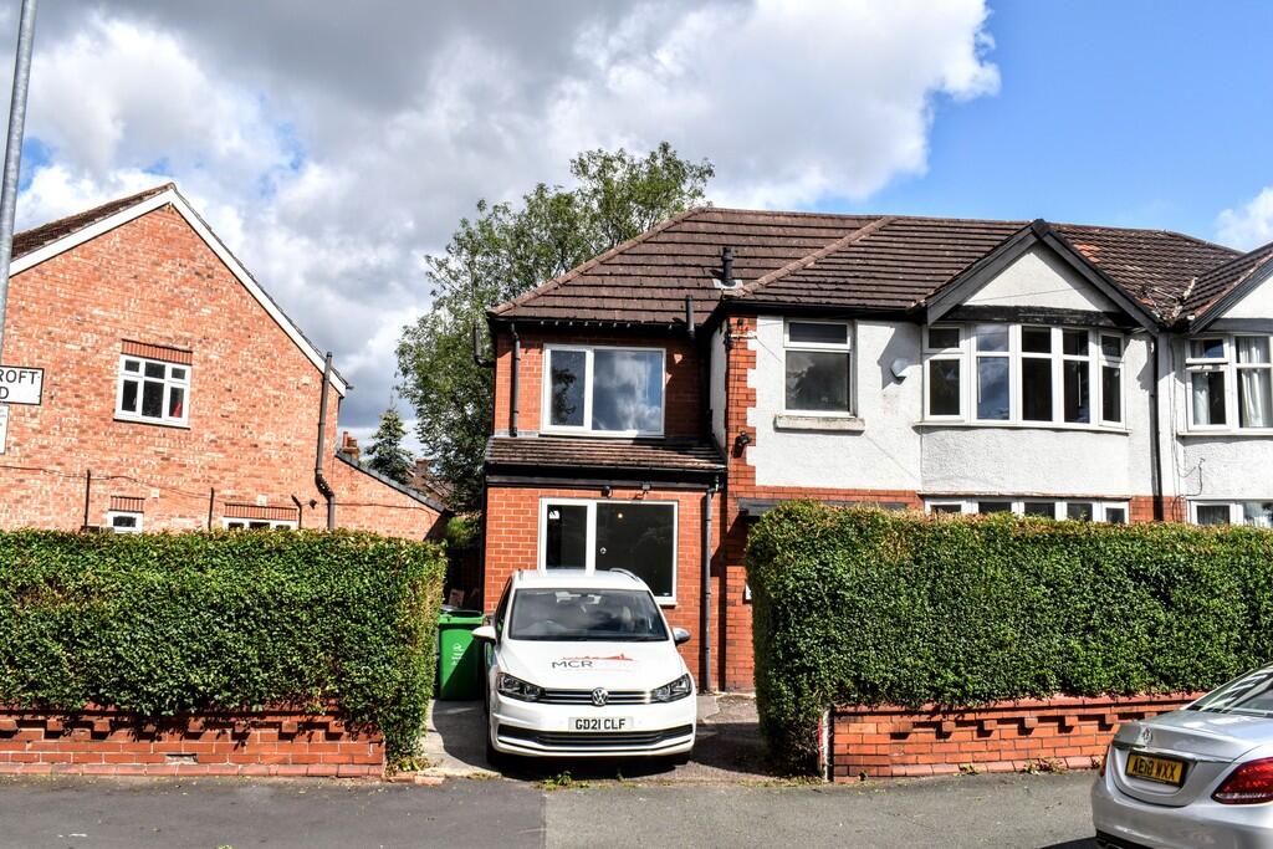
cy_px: 424
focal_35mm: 33
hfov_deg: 57.2
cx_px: 636
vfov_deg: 40.0
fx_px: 1167
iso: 200
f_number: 11
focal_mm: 22
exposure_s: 1/500
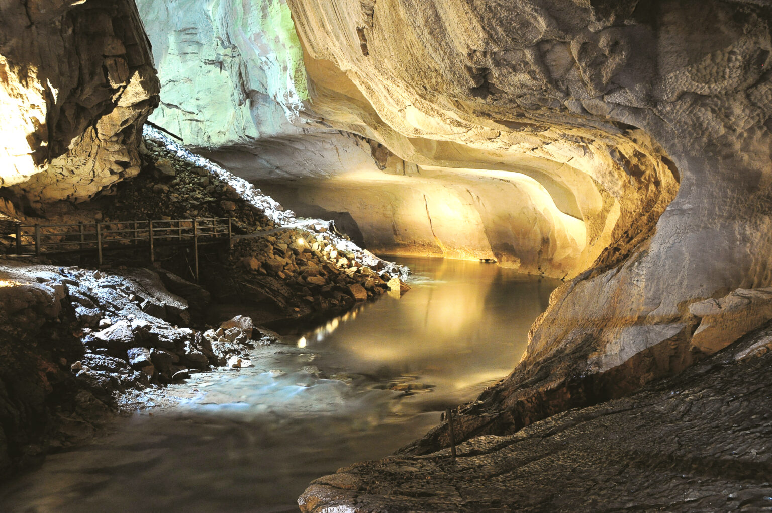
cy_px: 256
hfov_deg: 57.3
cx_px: 386
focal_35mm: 33
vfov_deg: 39.9
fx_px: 707
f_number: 3.8
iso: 800
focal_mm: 22
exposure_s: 13
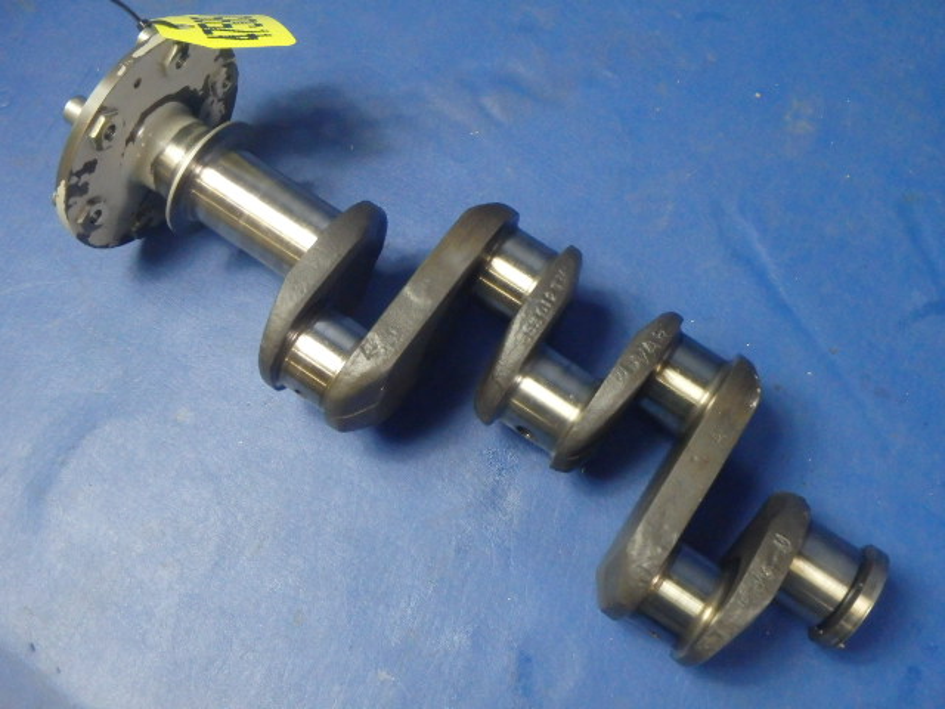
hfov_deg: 49.0
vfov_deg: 37.7
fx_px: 1037
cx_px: 472
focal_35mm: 38
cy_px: 354
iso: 1250
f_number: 4.6
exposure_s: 1/40
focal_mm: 6.8
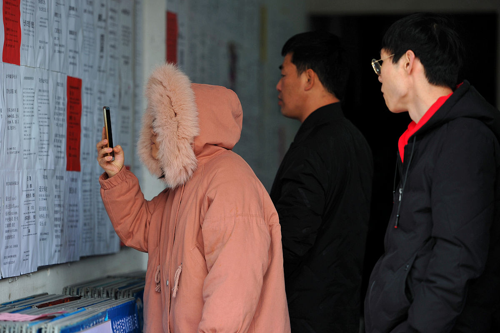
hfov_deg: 12.8
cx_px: 250
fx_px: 2222
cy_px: 166
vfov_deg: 8.6
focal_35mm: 160
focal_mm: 160
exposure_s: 1/250
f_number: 6.3
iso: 320
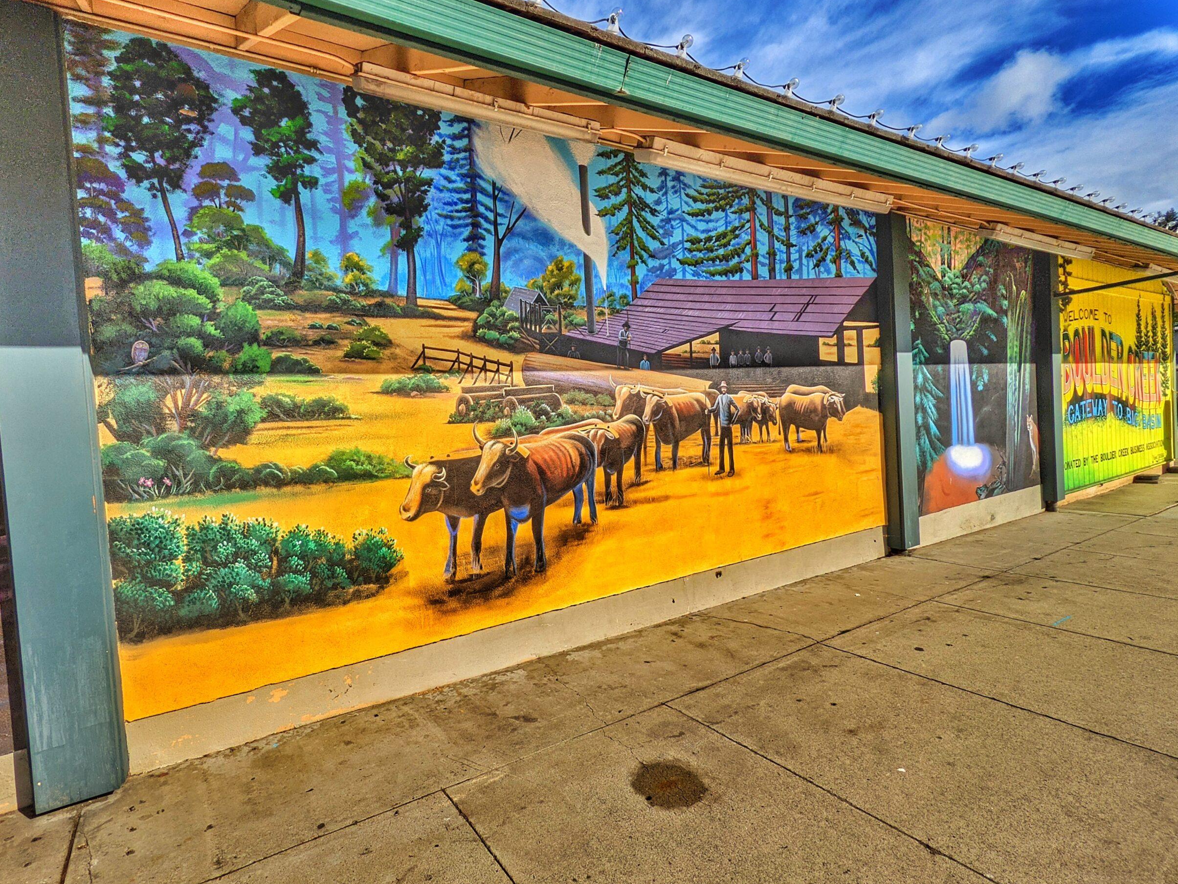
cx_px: 563
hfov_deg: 91.0
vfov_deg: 74.7
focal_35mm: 17
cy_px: 434
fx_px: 579
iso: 42
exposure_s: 1/2222
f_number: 2.2
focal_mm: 2.22
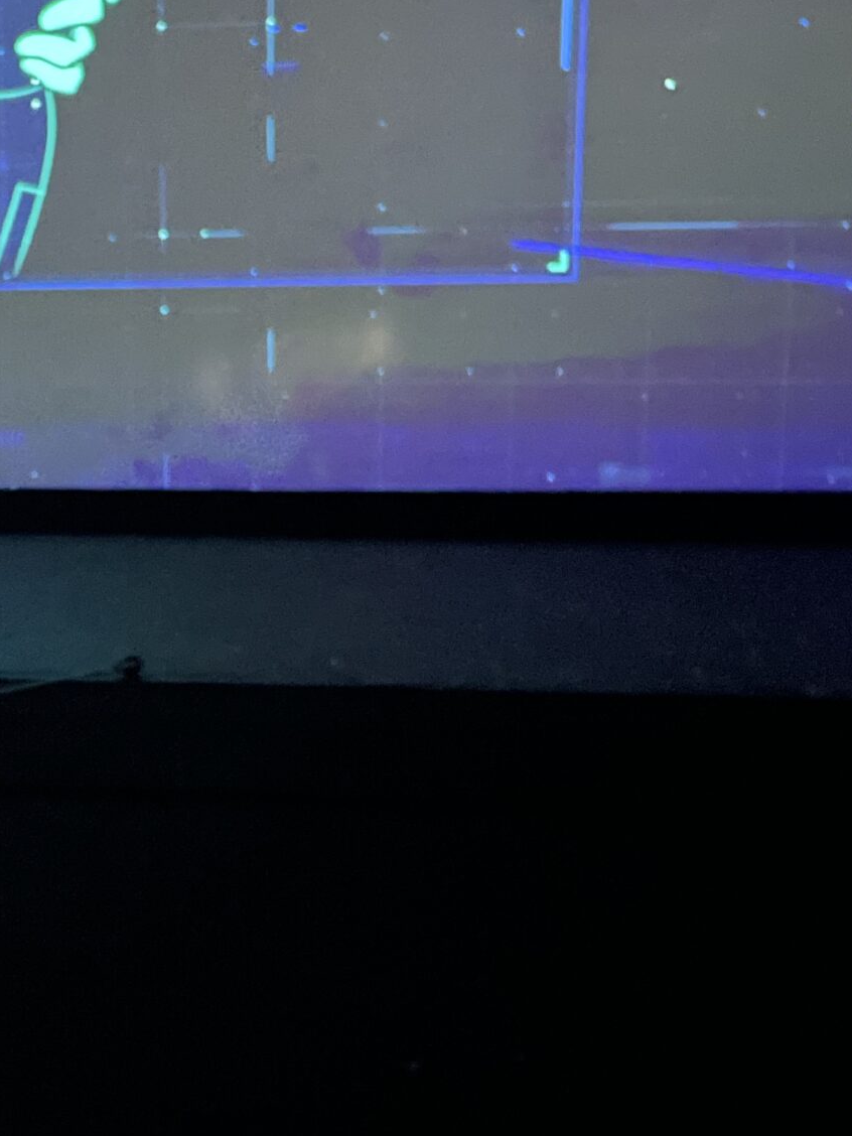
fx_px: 1936
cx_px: -51
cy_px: 464
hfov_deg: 23.5
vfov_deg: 32.6
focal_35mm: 59
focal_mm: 4.2
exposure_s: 1/4
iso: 640
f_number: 1.6
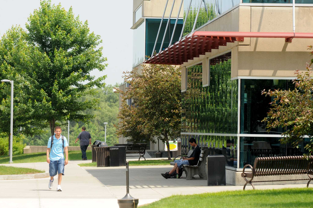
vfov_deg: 5.7
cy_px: 104
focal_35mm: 240
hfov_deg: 8.6
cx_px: 156
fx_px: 2084
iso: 400
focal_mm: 160
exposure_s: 1/800
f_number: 7.1
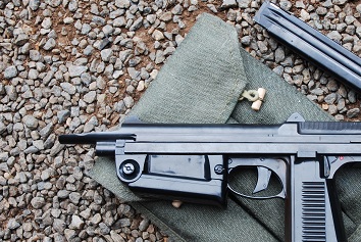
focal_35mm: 61
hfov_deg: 32.8
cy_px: 150
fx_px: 612
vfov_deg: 22.3
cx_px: 209
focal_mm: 24
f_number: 5.6
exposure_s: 1/125
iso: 200
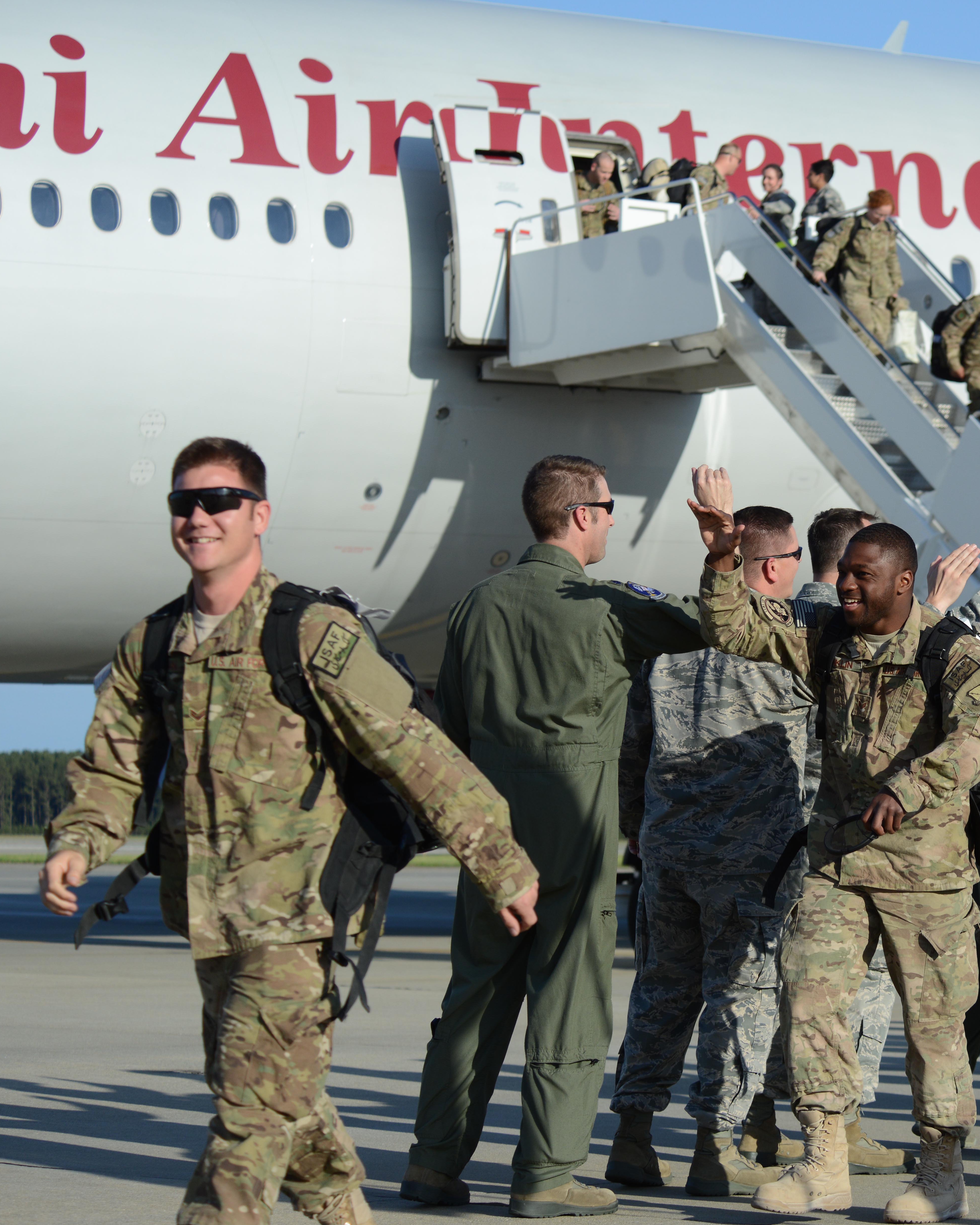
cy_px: 611
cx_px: 867
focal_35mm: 113
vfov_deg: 17.0
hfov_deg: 13.5
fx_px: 4097
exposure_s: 1/2000
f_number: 5.6
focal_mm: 80
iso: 320
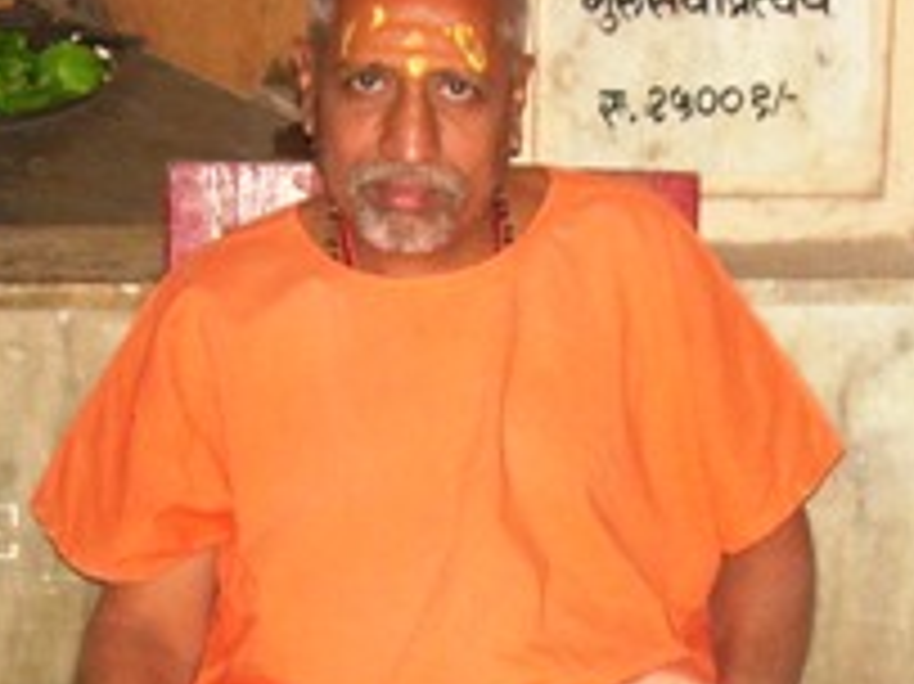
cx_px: 590
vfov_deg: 12.3
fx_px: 3167
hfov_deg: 16.4
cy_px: 522
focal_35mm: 120
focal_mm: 6.3
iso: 168
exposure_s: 1/60
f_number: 2.8
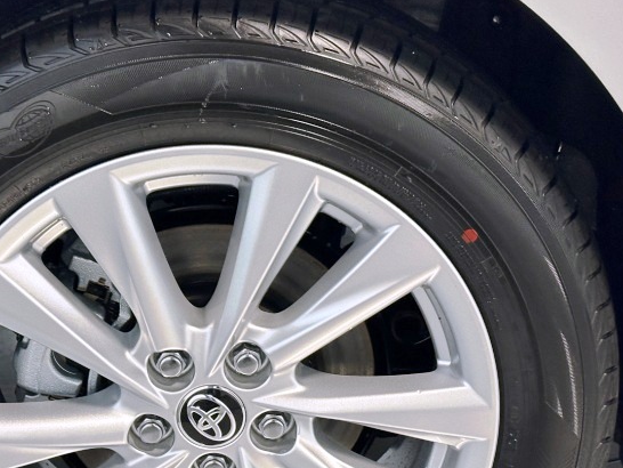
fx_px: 1620
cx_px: 237
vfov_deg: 16.3
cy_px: 377
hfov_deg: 21.7
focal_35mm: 90
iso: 400
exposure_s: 1/40
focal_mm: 6.86
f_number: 1.78
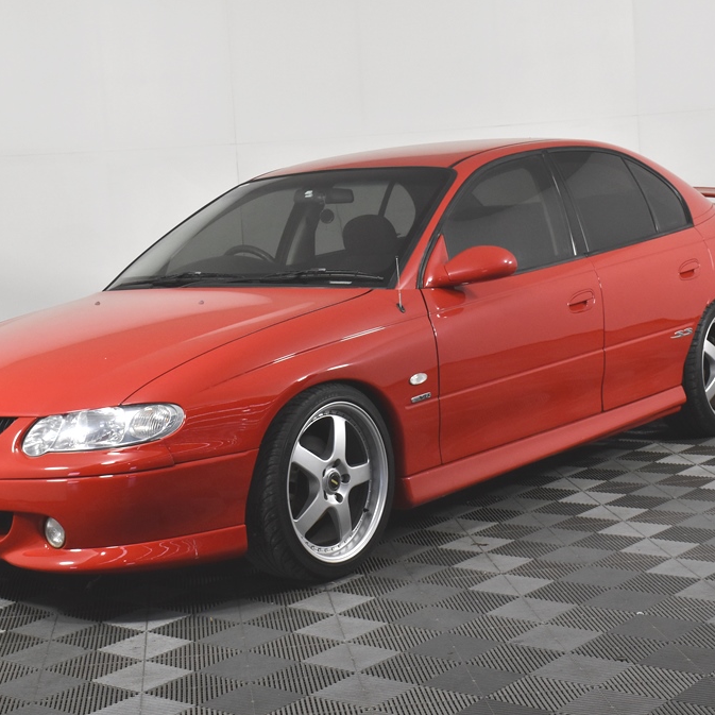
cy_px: 356
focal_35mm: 66
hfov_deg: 26.1
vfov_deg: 26.1
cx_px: 319
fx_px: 1542
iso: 1600
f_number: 8
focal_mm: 34
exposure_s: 1/250
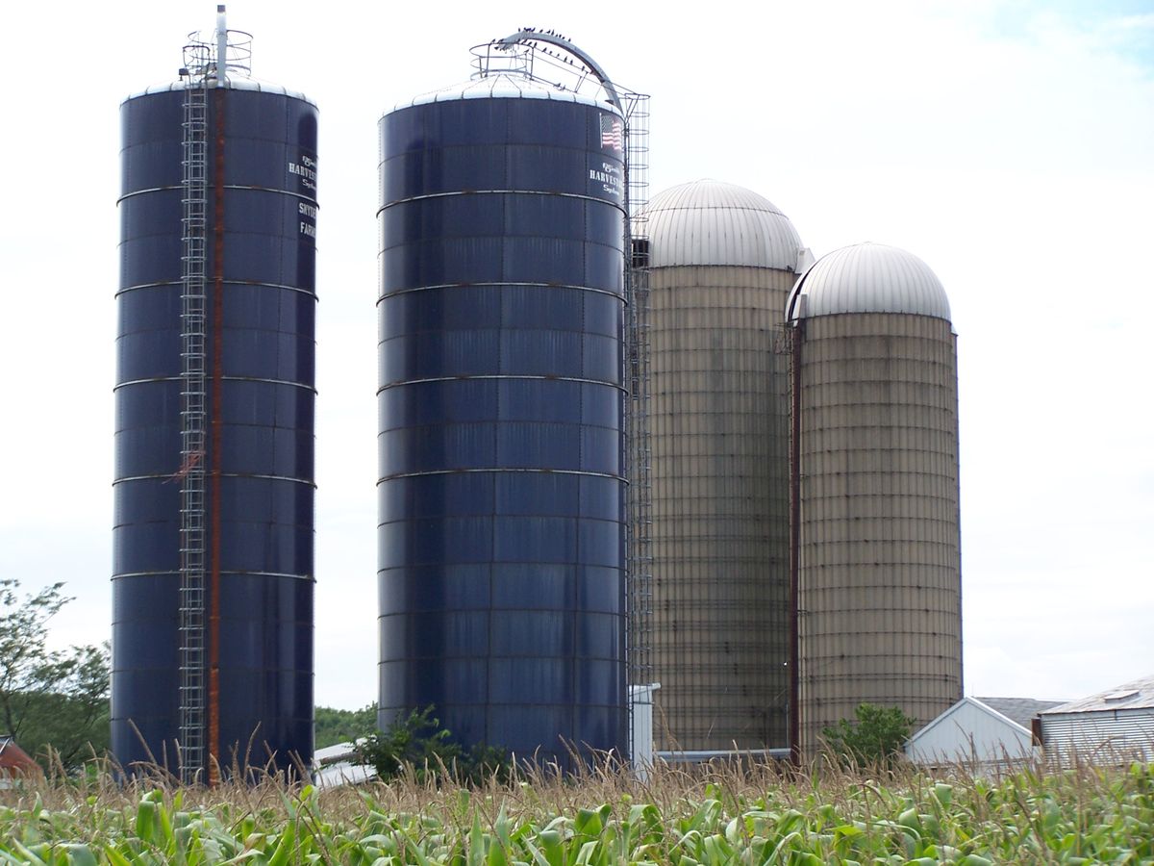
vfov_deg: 14.1
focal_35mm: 105
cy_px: 433
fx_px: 3500
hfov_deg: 18.7
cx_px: 577
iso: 80
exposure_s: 1/500
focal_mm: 17.5
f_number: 3.2
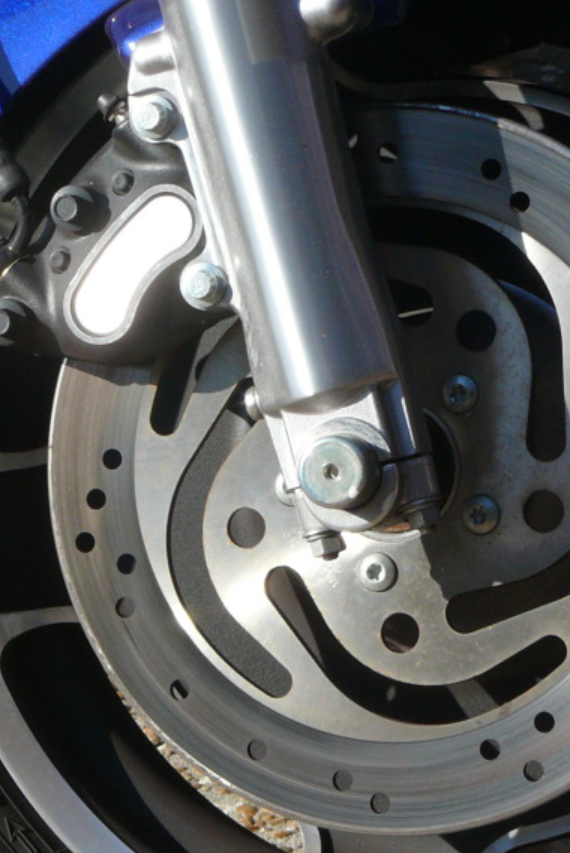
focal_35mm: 292
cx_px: 525
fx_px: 6926
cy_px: 298
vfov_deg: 7.0
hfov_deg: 4.7
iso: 100
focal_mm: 22.9
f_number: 5.6
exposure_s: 1/320
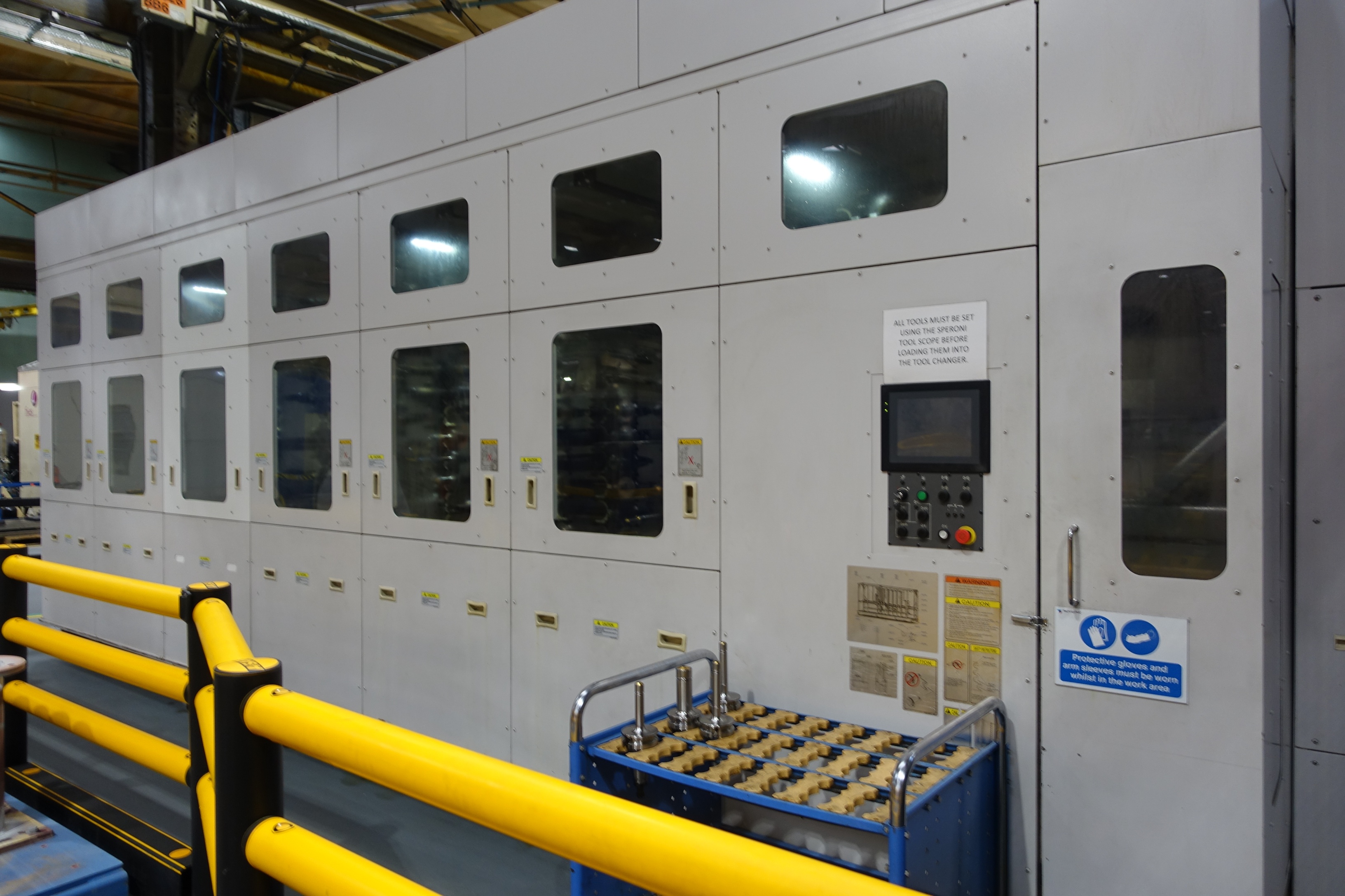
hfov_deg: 73.7
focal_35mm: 24
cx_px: 672
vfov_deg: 53.1
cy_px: 448
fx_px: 897
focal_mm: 8.8
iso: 125
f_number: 2
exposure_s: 1/30
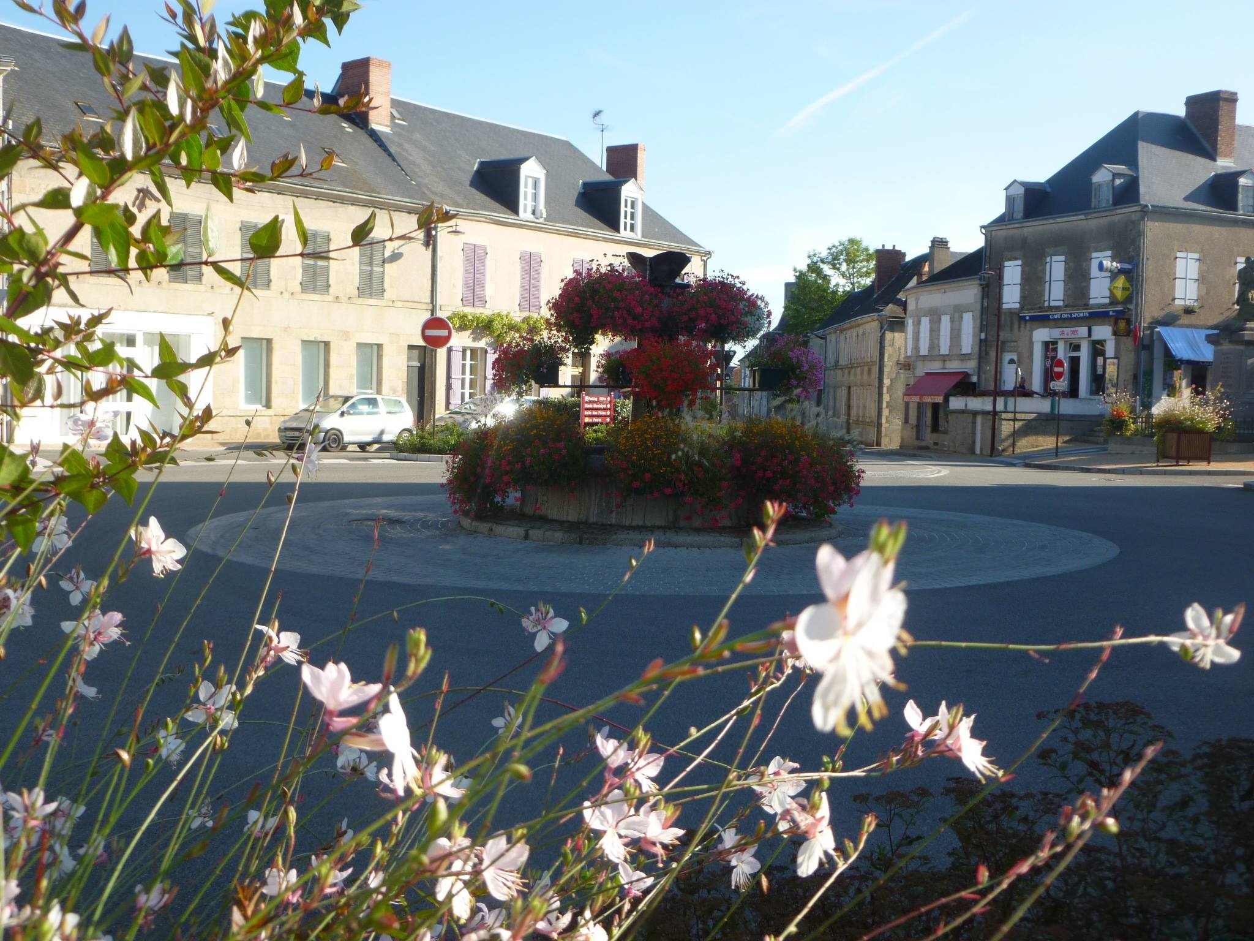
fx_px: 1304
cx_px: 627
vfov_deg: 39.7
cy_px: 470
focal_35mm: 36
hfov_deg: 51.4
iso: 100
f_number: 3.6
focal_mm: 6.5
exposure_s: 1/400
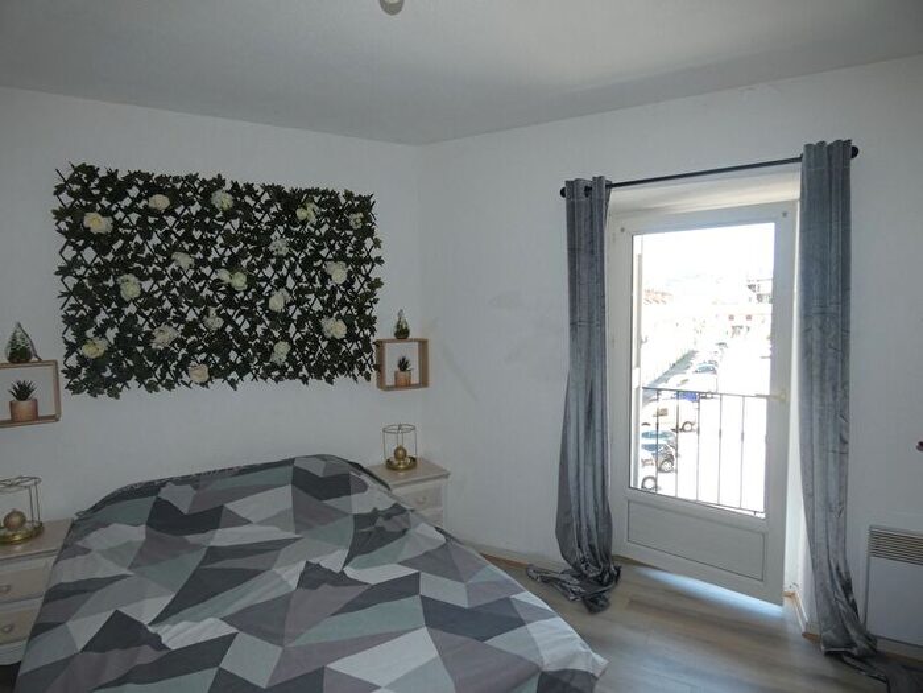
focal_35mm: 20
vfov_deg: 66.0
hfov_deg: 81.7
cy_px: 346
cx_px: 462
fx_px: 533
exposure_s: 1/60
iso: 80
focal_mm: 3.6
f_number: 2.8
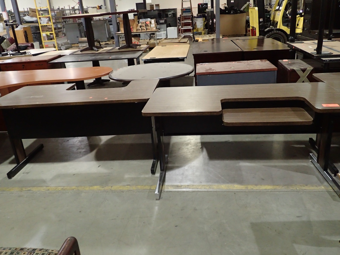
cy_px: 128
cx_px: 170
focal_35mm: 30
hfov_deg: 60.0
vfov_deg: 46.8
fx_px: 295
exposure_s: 1/30
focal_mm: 5.5
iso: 500
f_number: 2.3
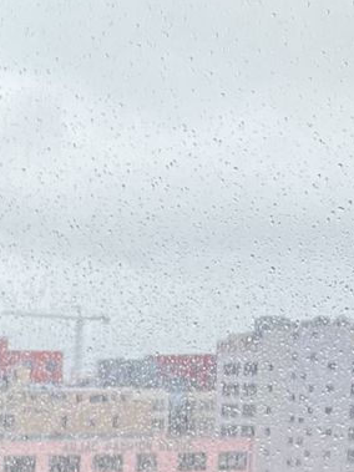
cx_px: -353
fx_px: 1746
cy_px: 631
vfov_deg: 14.7
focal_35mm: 128
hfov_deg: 10.6
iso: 32
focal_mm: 5.1
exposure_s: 1/212
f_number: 1.6
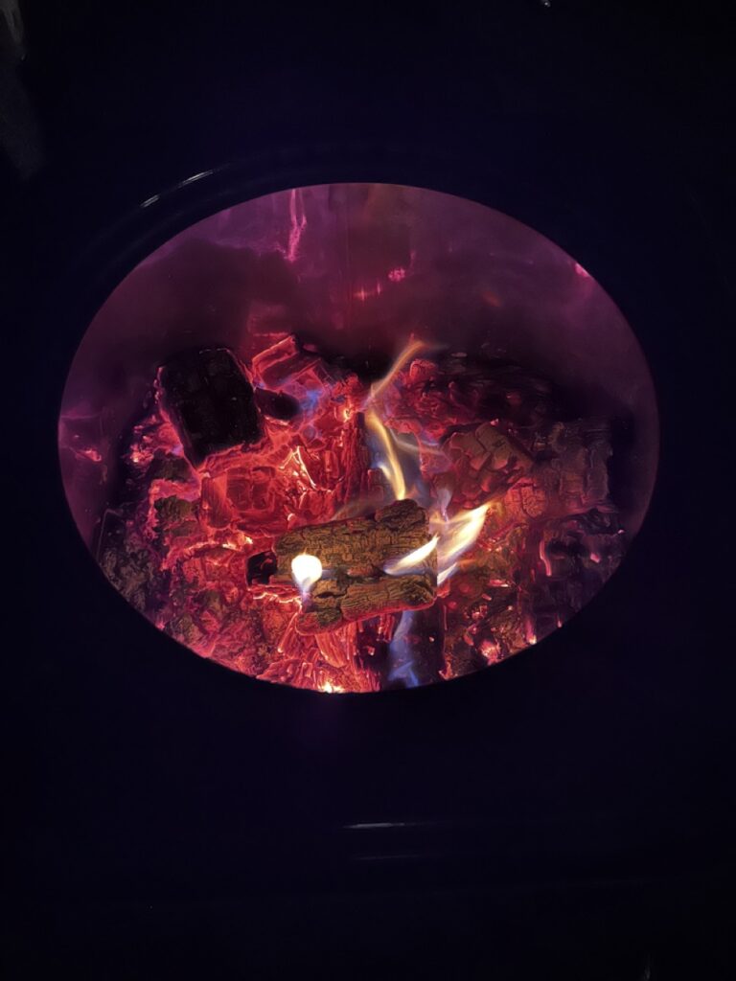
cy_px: 490
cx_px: 368
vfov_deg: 71.6
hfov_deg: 56.8
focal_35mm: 24
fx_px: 680
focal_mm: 6.86
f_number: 1.78
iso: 2000
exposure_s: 1/30
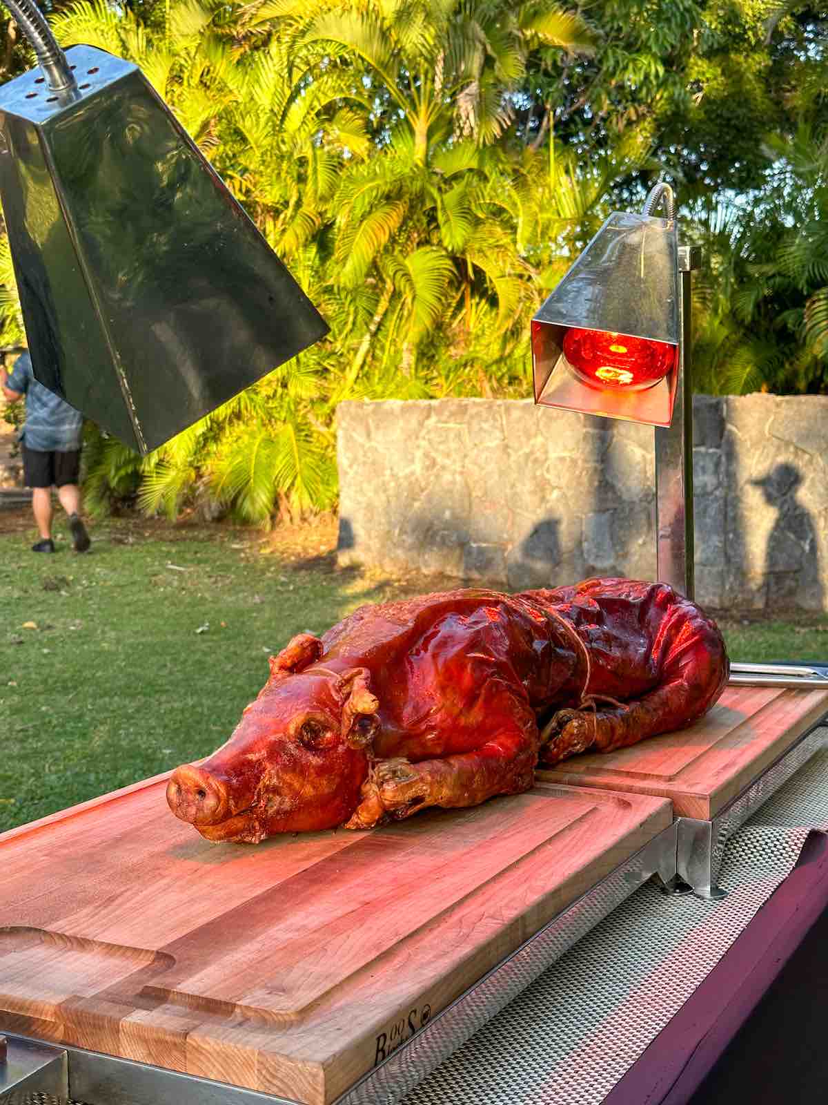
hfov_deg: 30.3
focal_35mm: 48
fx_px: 1531
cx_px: 414
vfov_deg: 39.7
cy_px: 552
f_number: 1.8
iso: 50
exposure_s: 1/240
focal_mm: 6.86
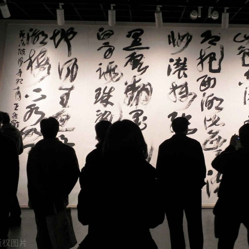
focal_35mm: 49
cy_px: 124
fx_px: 399
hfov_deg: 34.4
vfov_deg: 34.7
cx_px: 161
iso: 277
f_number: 3.2
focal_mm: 7.3
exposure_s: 1/50
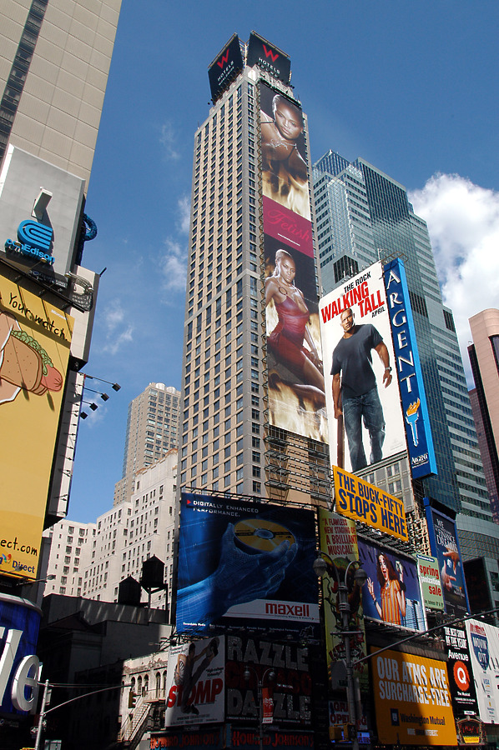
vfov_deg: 57.3
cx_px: 250
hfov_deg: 39.9
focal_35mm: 33
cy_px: 375
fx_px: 688
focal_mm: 22
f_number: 11
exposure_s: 1/500
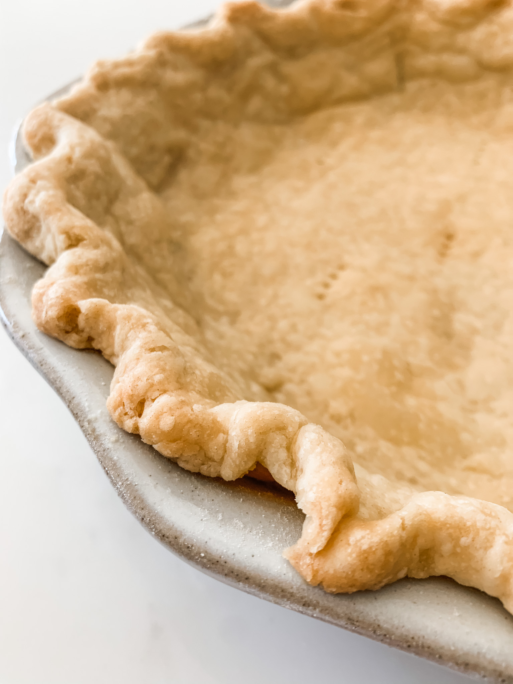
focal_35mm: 26
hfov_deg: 53.1
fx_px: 514
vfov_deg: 67.3
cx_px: 256
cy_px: 342
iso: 80
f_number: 1.8
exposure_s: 1/120
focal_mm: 4.25
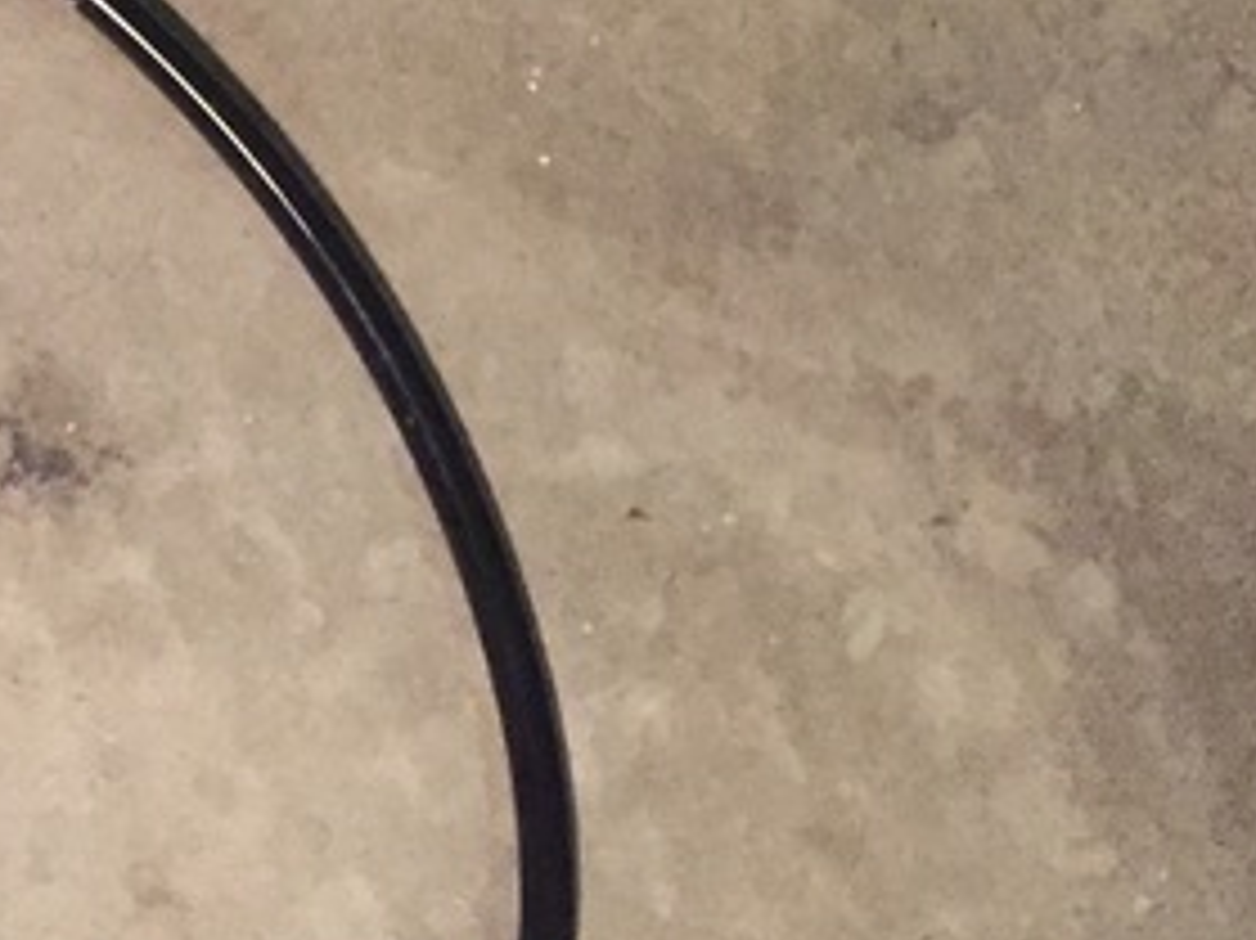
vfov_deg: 13.8
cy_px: -193
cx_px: -756
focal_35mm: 104
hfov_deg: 16.7
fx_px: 3772
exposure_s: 1/15
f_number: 2.2
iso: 400
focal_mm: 4.15
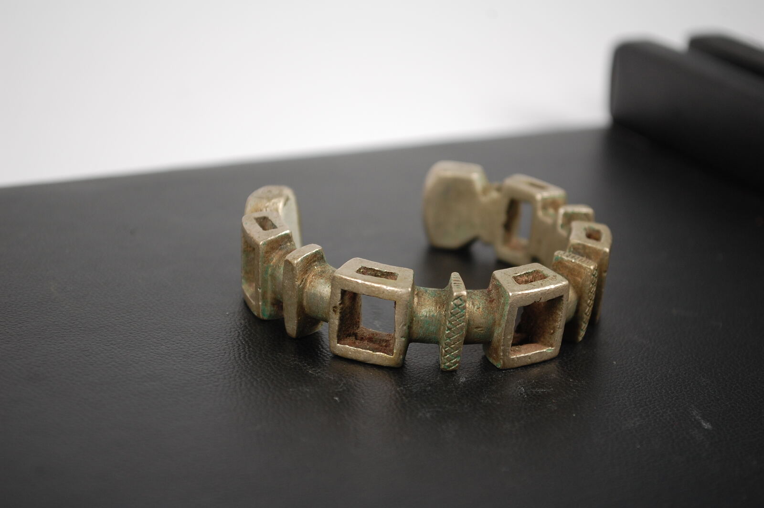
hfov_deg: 24.6
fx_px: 1749
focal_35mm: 82
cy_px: 254
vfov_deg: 16.5
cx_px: 382
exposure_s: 1/125
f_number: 5.6
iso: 280
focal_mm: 55
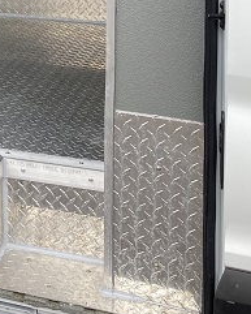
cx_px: -81
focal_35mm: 87
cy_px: -86
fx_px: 807
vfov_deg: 20.2
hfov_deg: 16.6
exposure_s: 1/265
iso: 20
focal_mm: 3.99
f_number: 1.8
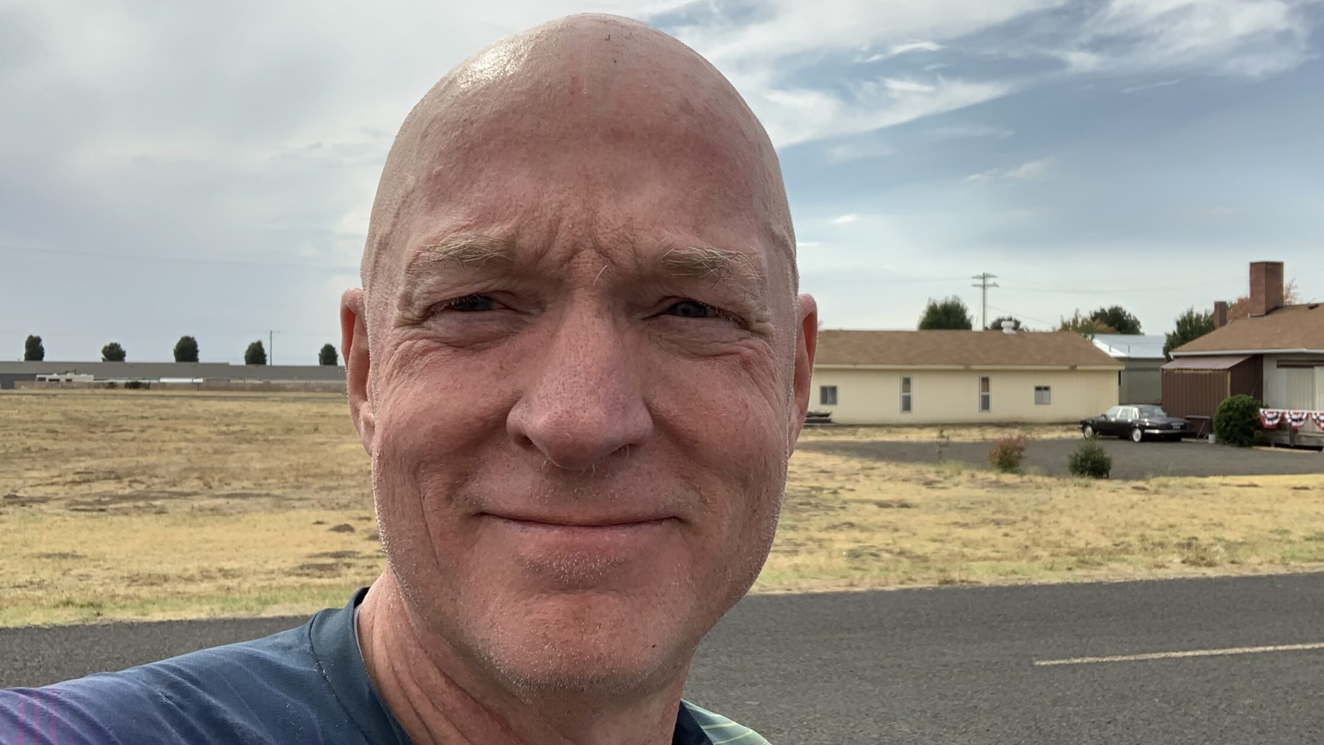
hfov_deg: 50.4
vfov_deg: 29.7
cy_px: 355
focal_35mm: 40
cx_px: 716
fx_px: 1404
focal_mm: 2.87
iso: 16
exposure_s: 1/770
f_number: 2.2
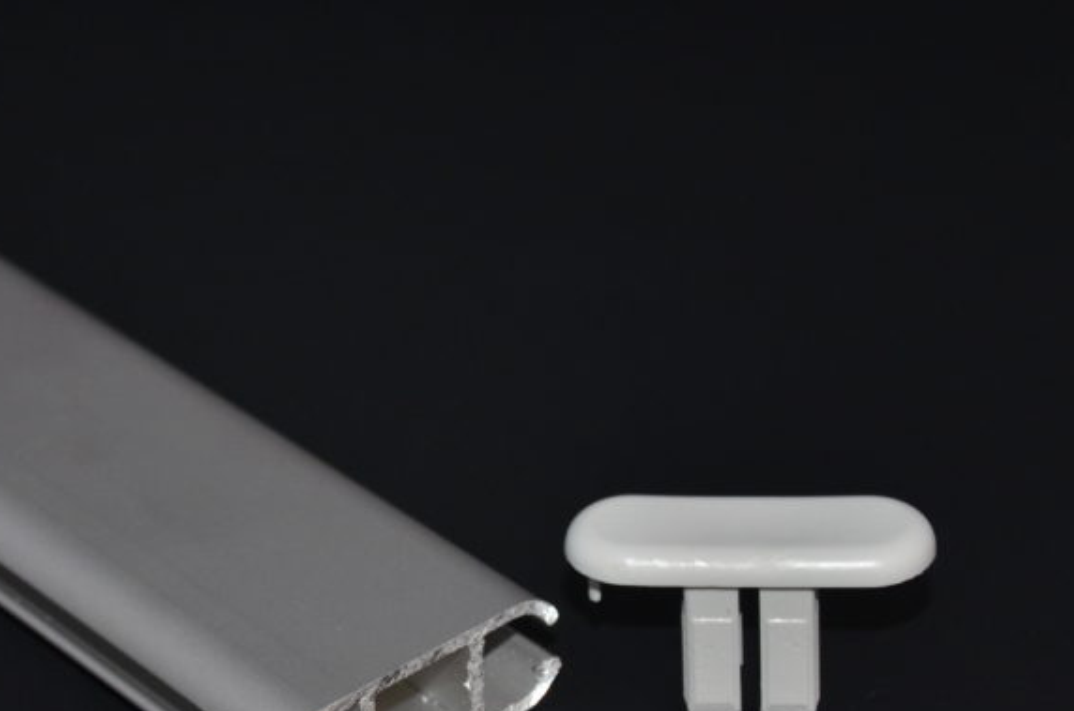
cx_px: 297
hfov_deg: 15.1
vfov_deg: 10.0
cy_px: 401
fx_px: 4049
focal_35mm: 136
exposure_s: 1/60
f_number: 4.8
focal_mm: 48
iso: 800
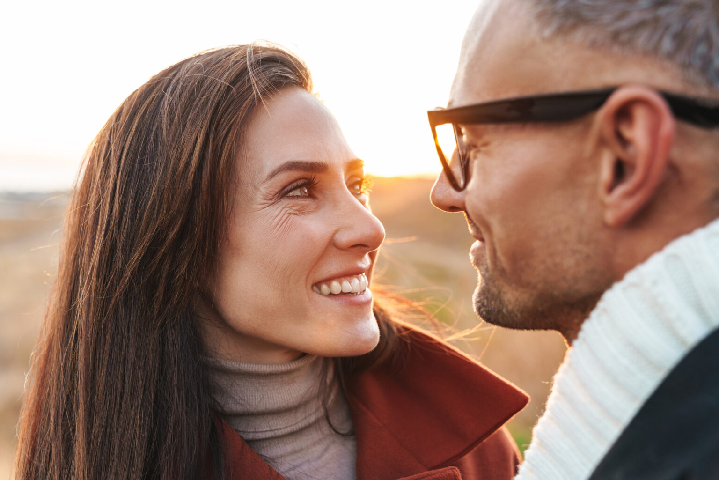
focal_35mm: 44
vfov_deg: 30.5
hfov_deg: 44.5
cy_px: 240
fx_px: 879
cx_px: 360
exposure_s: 1/200
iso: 400
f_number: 3.2
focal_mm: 44
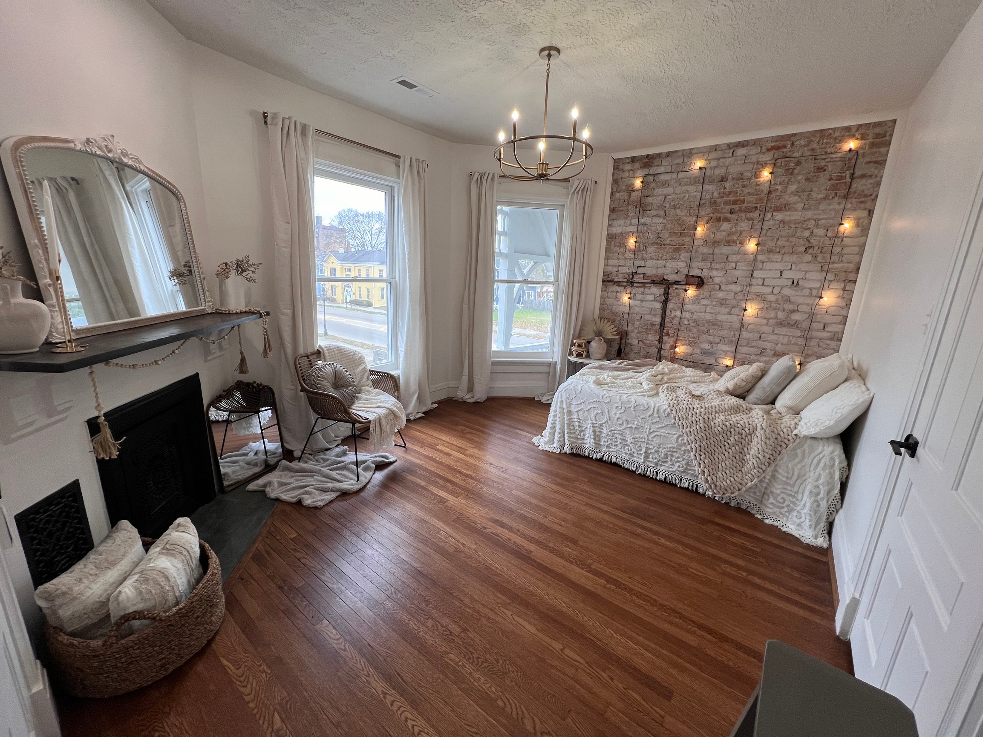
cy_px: 368
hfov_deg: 106.2
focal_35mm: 13
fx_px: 369
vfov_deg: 89.9
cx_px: 492
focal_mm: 1.57
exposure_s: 1/120
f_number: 1.8
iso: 80
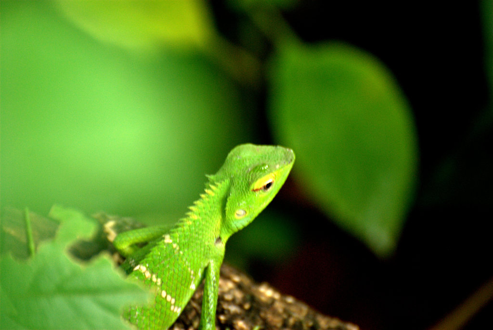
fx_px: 5143
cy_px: 165
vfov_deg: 3.7
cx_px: 246
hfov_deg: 5.5
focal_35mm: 375
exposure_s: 1/40
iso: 400
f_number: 5.6
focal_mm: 250
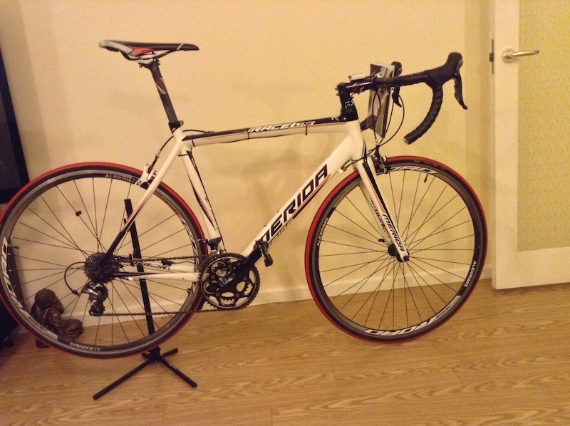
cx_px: 285
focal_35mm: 33
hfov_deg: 55.4
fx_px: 543
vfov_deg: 42.9
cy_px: 213
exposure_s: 1/15
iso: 400
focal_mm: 3.3
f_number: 2.4
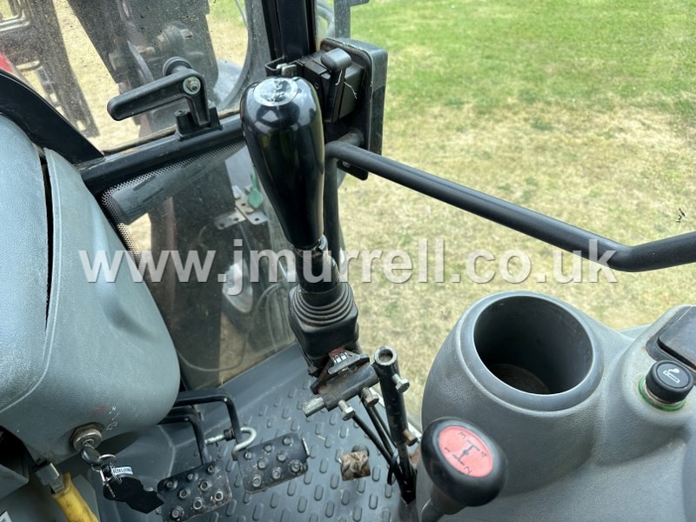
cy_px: 261
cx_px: 348
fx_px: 483
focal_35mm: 24
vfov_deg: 56.8
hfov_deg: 71.6
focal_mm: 6.86
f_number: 1.78
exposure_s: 1/580
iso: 80
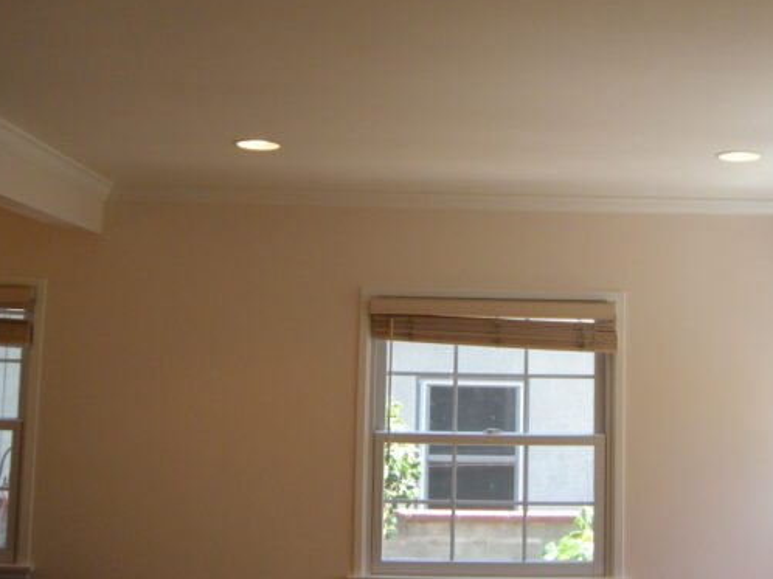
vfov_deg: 26.7
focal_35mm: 54
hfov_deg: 35.1
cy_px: 157
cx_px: 532
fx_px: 1205
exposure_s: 1/50.4
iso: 130
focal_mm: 5.9
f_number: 3.8
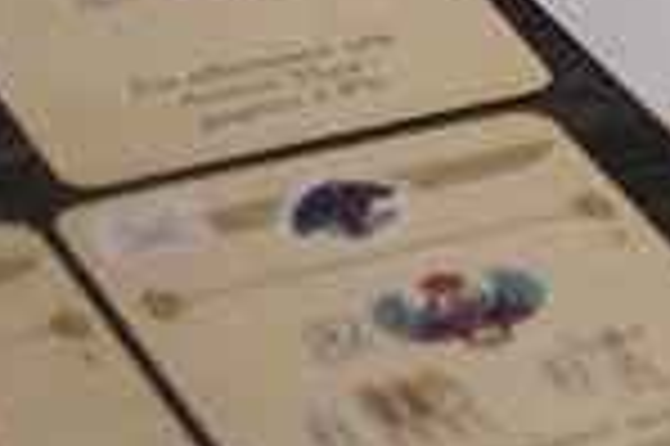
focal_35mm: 326
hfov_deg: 5.7
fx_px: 6060
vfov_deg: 4.1
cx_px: 2262
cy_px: -865
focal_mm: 30
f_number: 3.5
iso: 3200
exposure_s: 1/160
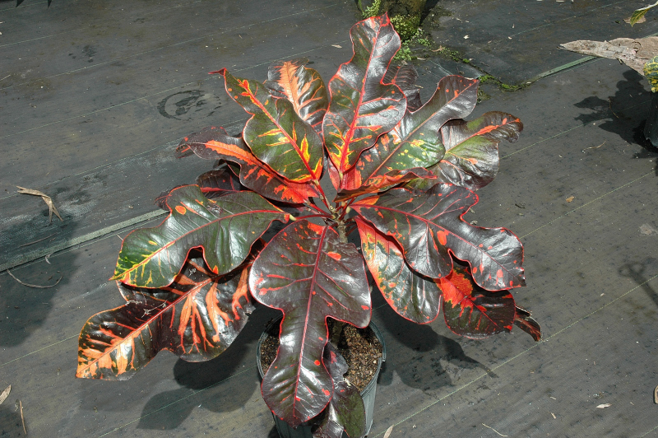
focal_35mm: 40
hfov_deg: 48.0
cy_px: 219
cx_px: 329
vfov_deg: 33.0
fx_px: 740
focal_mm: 27
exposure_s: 1/250
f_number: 9
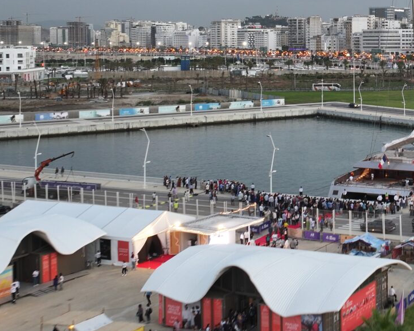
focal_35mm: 66
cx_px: 436
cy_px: 68
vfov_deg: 22.8
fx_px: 808
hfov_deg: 26.8
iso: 120
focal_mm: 12.29
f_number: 2.8
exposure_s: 1/15
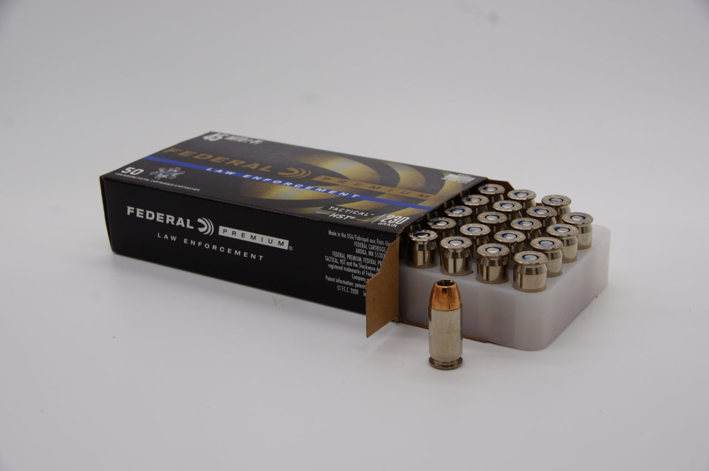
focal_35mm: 52
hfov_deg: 37.9
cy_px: 236
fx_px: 1033
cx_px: 354
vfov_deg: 25.7
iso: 100
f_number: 9
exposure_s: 1/80
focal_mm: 35
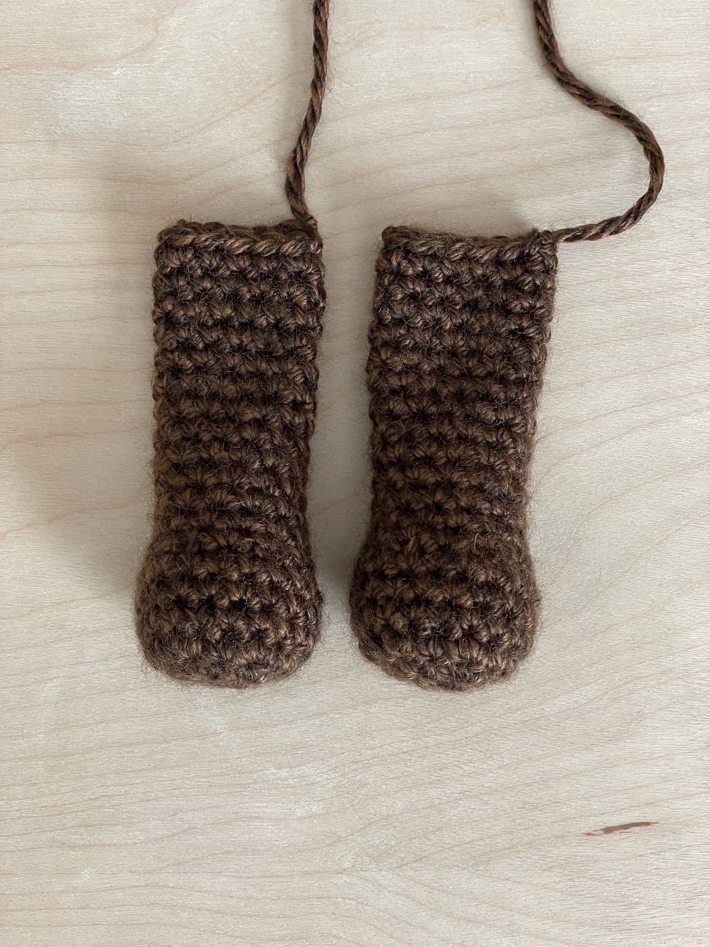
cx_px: 355
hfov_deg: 28.0
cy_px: 474
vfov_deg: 36.8
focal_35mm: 52
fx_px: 1422
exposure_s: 1/60
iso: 160
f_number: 2
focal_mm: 6
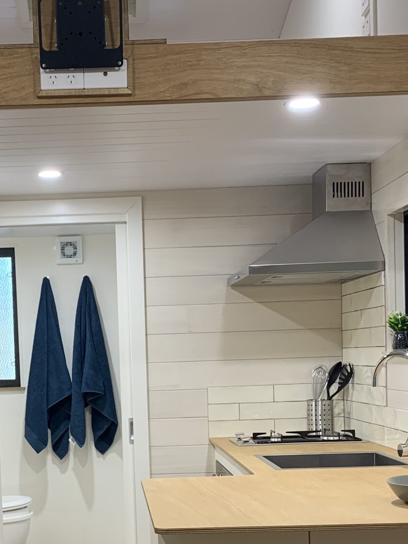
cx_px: 91
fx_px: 927
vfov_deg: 31.9
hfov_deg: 24.5
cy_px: 431
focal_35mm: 59
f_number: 1.8
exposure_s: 1/50
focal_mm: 4.25
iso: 80
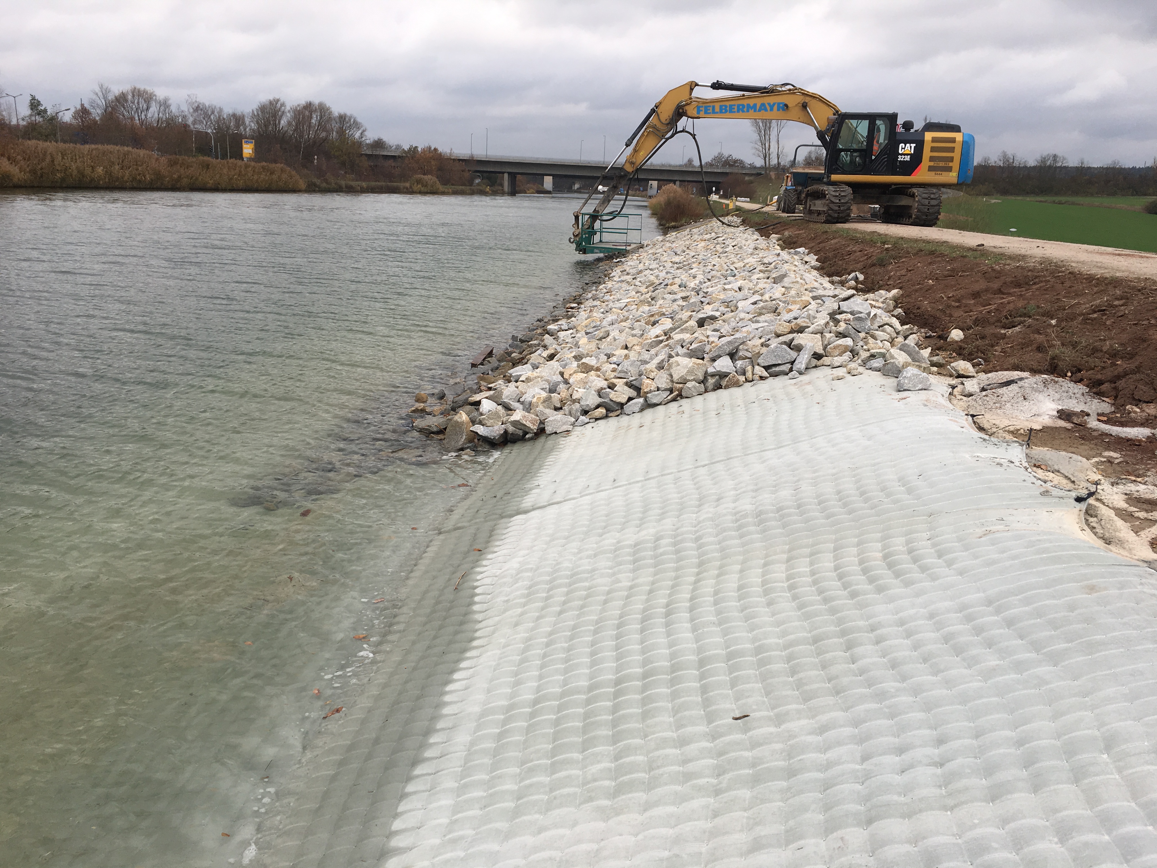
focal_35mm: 29
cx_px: 578
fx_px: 969
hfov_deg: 61.7
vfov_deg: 48.2
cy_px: 434
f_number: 2.2
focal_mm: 4.15
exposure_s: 1/359
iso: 25
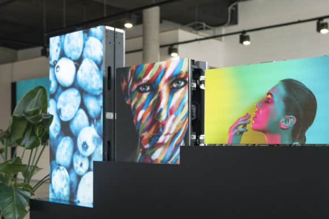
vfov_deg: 26.0
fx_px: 475
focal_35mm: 52
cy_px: 110
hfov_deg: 38.2
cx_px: 164
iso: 125
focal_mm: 35
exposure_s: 1/100
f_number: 3.2
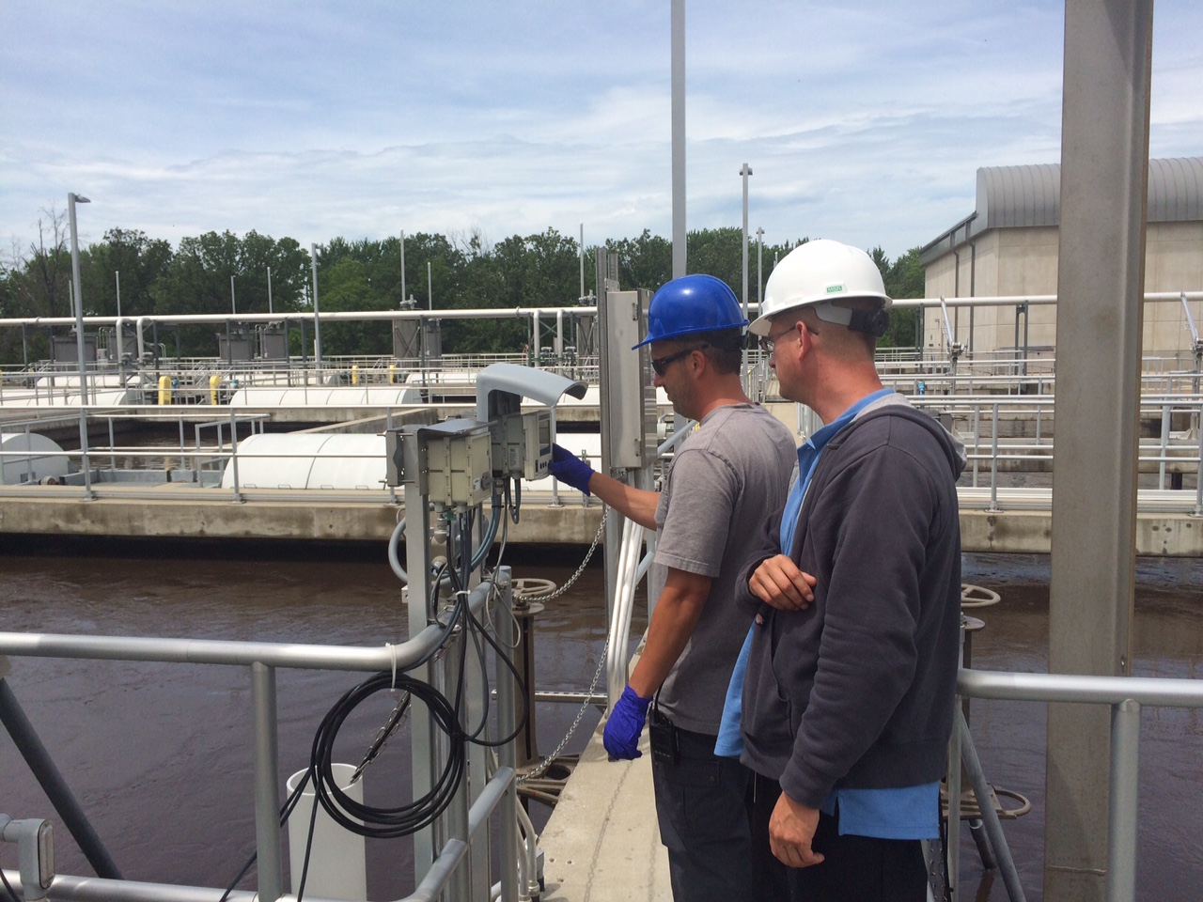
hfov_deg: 61.7
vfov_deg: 48.2
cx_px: 602
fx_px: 1008
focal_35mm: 29
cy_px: 451
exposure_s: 1/3165
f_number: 2.2
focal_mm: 4.15
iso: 32
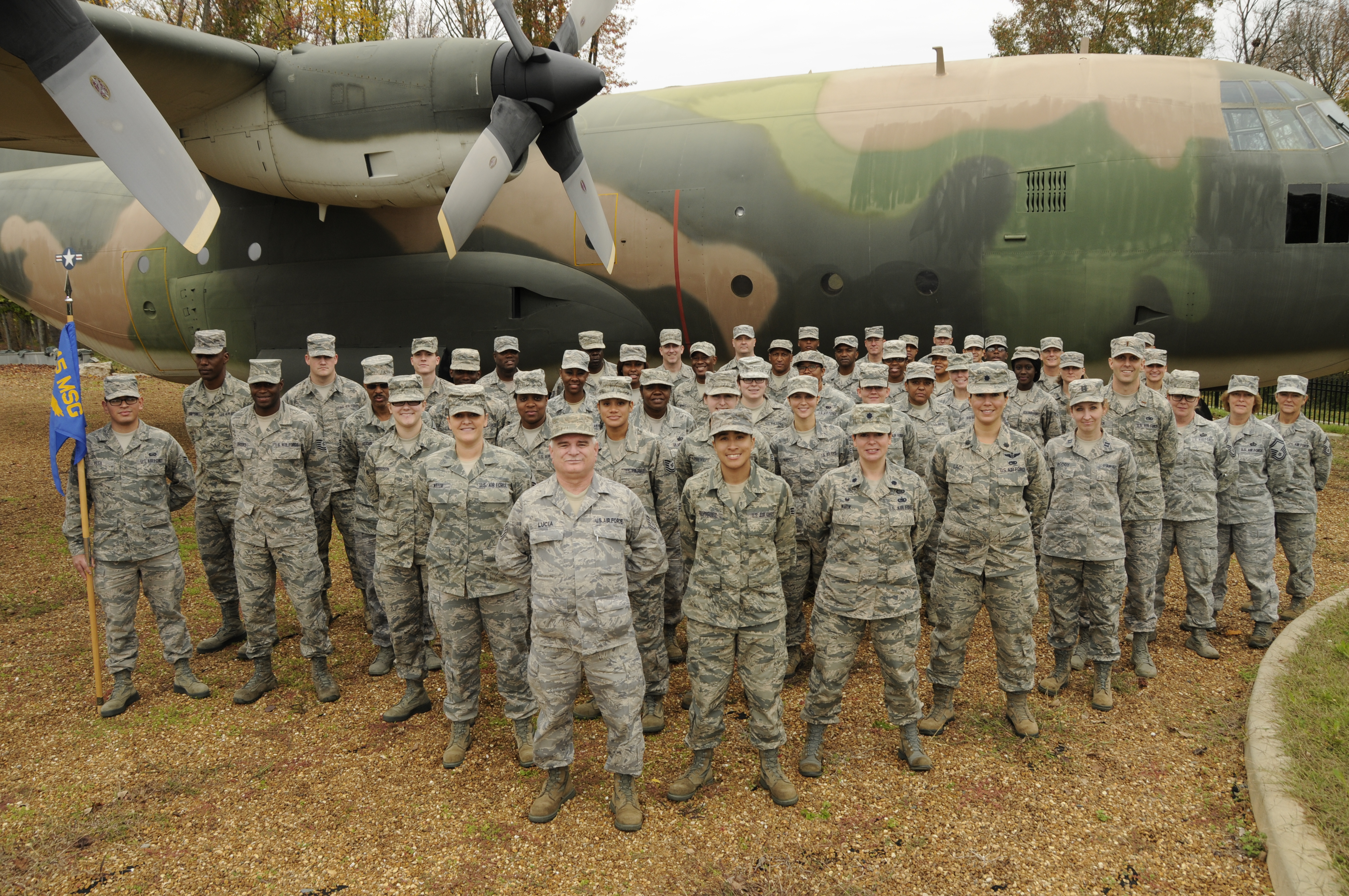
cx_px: 674
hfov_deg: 67.4
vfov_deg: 47.8
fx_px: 1011
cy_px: 448
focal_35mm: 27
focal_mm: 18
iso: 200
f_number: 6.3
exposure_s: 1/200
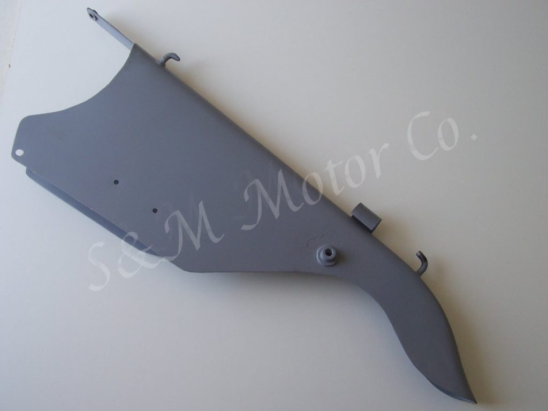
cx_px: 274
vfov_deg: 38.7
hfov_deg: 50.1
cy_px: 206
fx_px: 586
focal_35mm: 37
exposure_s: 1/350
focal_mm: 5.6
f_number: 2.8
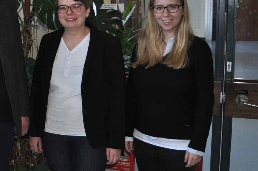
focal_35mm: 66
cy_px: 52
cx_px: -25
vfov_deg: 20.5
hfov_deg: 27.9
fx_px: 473
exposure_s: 1/60
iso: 800
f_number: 3.5
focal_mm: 18
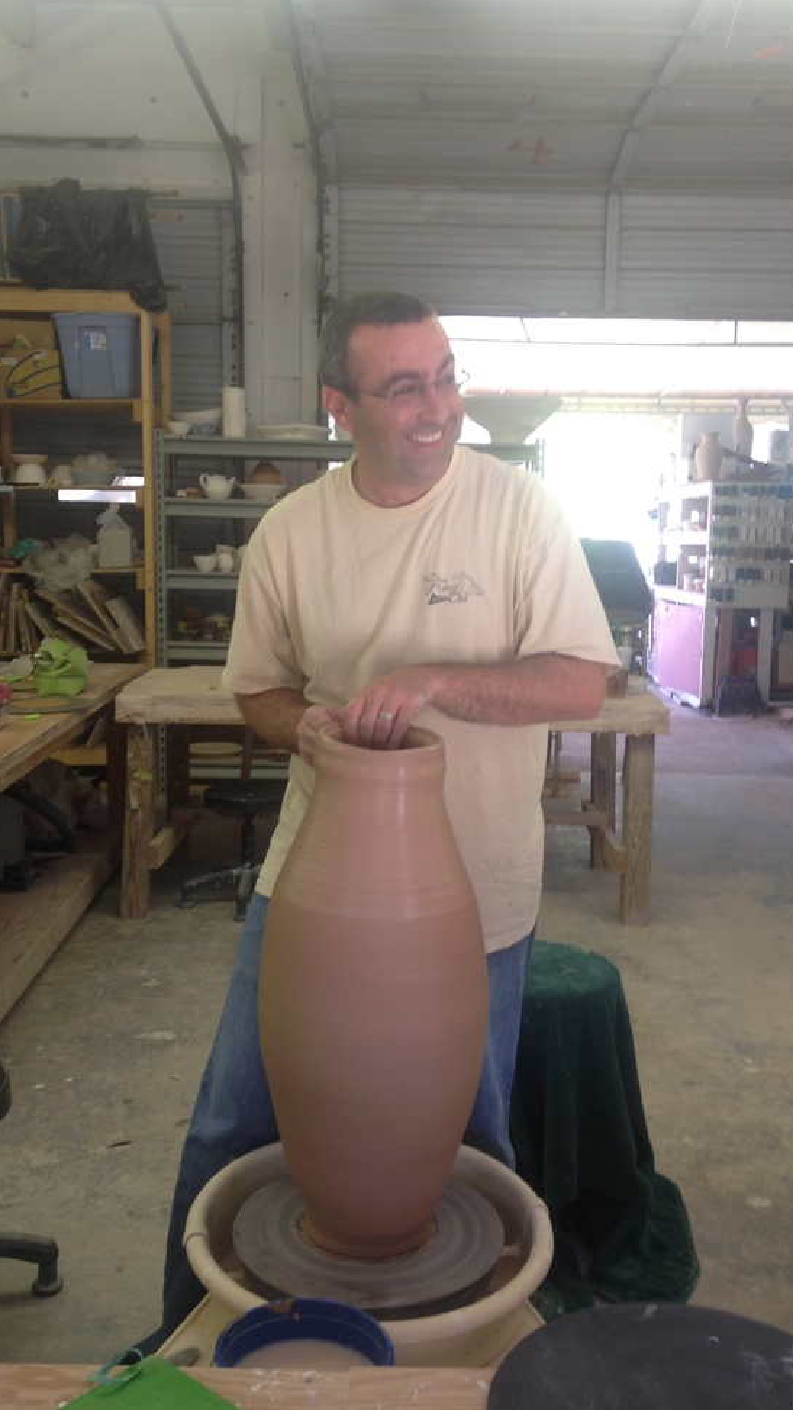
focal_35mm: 37
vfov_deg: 54.0
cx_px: 406
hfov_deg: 32.0
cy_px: 704
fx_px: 1383
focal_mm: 4.12
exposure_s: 1/30
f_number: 2.4
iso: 50
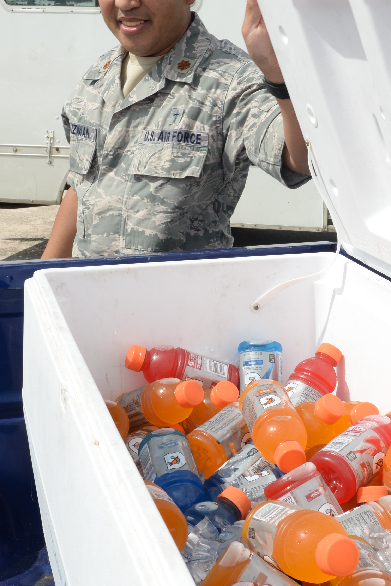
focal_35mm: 68
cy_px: 316
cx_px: 315
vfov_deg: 29.6
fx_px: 1107
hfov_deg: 19.8
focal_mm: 32
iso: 200
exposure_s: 1/125
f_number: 16
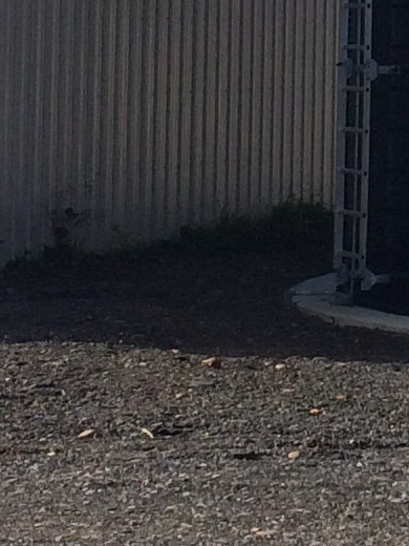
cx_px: 776
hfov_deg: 7.8
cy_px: -85
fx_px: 2867
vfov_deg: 10.7
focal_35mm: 182
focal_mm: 4.15
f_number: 2.2
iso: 32
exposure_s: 1/2160
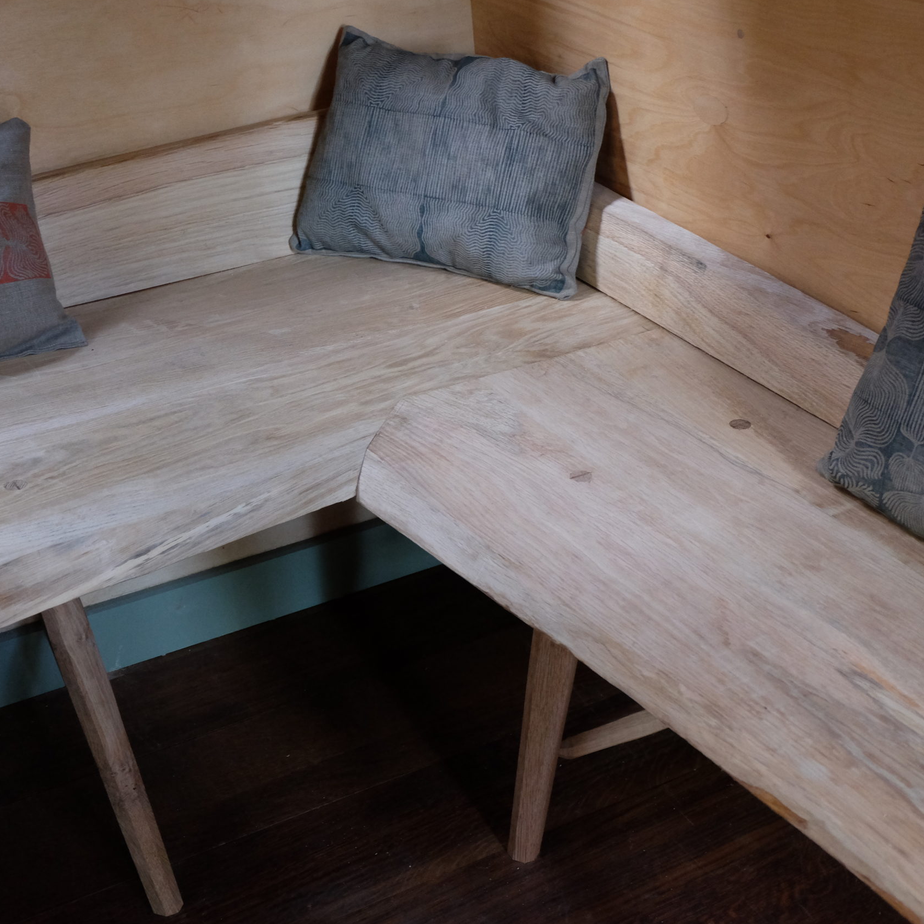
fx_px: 1480
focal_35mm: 49
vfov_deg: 34.7
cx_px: 391
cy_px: 464
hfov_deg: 34.6
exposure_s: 1/30
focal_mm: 25.6
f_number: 4.5
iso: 2500
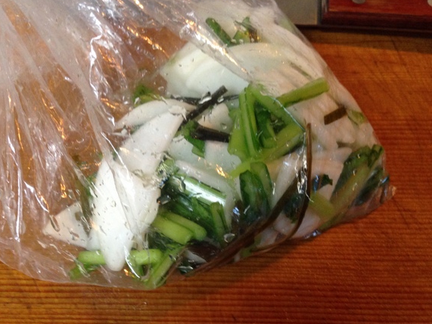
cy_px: 172
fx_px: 462
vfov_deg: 38.6
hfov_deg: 50.0
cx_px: 191
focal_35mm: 37
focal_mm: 4.12
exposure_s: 1/20
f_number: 2.4
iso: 250
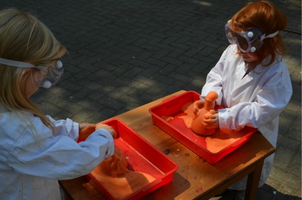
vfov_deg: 30.7
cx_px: 151
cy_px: 100
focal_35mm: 44
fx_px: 364
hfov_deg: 45.0
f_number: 9
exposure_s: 1/320
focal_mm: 29
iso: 100
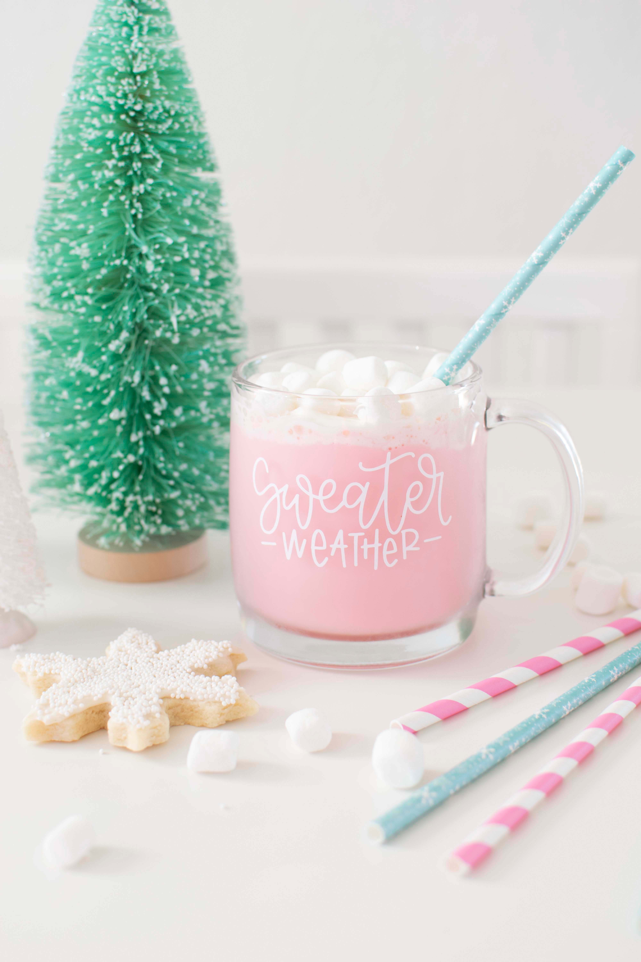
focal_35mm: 52
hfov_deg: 25.8
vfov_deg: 37.9
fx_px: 1402
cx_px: 320
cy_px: 481
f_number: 3.5
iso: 200
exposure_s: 1/60
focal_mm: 35
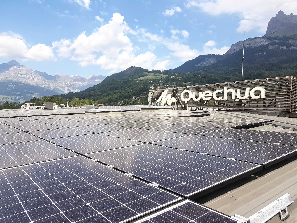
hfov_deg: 67.3
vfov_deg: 53.1
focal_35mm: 26
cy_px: 112
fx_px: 223
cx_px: 148
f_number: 1.7
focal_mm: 4.2
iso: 40
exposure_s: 1/2048
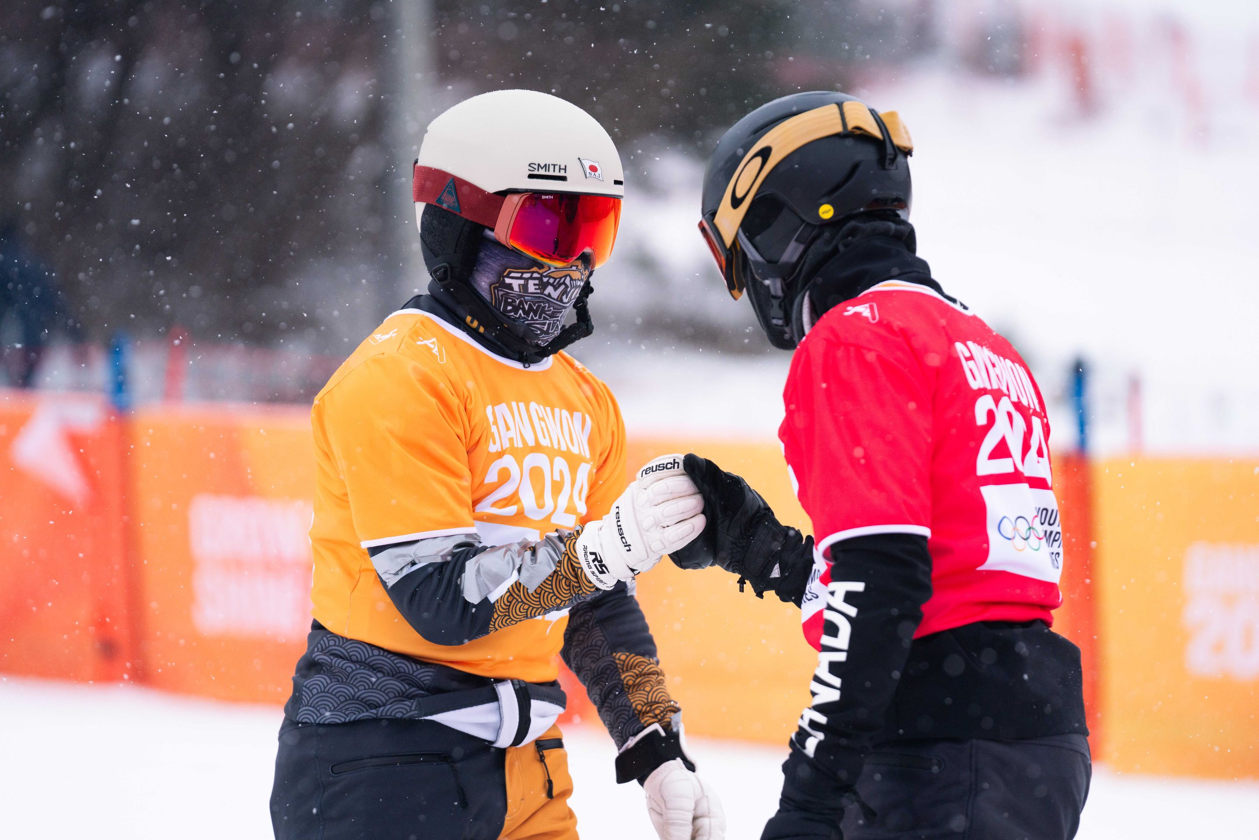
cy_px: 420
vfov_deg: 6.9
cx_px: 630
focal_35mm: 200
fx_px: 6995
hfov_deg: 10.3
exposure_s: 1/1600
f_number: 4
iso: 500
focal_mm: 200
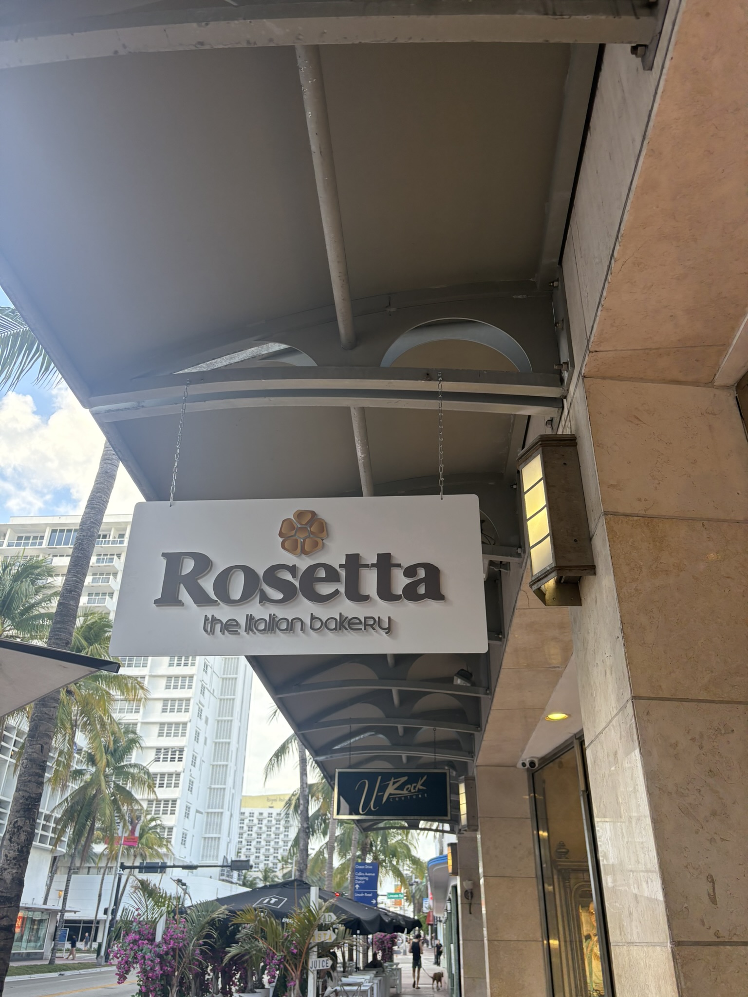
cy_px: 498
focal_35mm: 26
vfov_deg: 67.3
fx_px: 749
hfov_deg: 53.1
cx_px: 374
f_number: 1.6
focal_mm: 5.96
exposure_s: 1/241
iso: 64
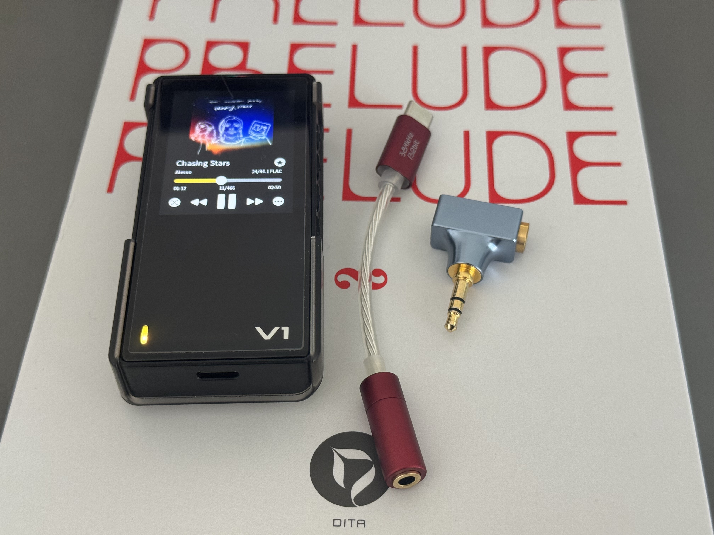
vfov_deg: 30.3
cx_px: 357
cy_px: 268
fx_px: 990
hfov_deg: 39.7
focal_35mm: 48
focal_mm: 6.76
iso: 125
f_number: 1.78
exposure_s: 1/55
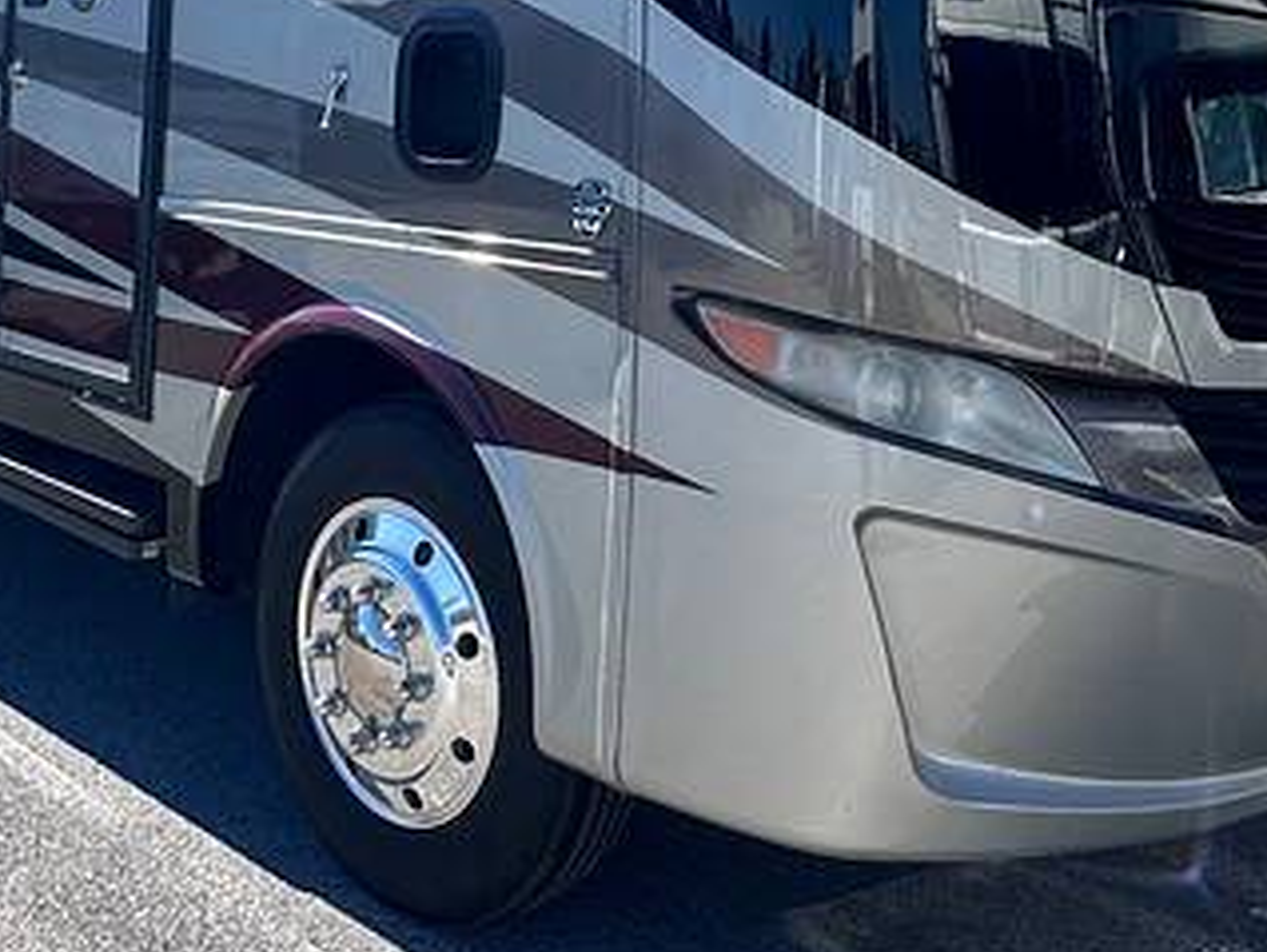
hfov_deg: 42.8
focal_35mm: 44
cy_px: 44
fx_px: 1612
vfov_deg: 31.0
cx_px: 554
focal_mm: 2.22
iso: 50
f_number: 2.2
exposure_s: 1/801
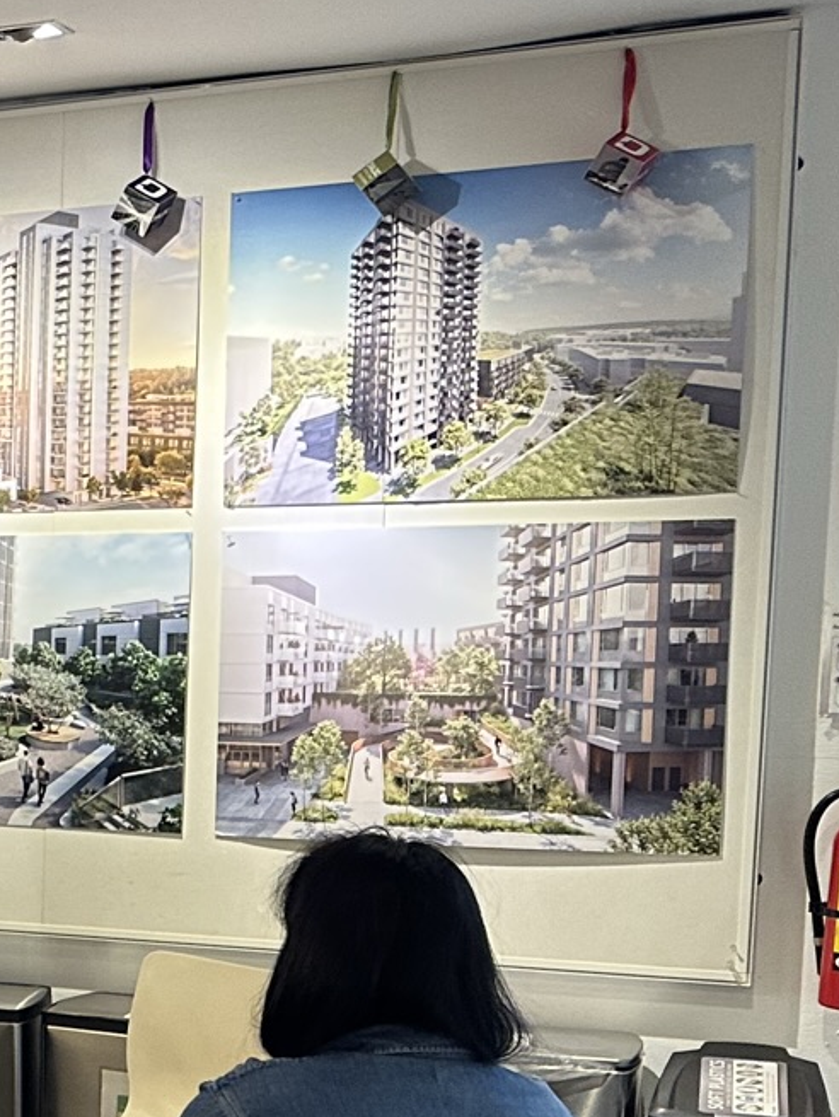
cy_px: 822
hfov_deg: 15.7
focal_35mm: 75
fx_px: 2421
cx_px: -819
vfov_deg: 25.7
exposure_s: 1/50
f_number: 1.78
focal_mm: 6.86
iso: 250
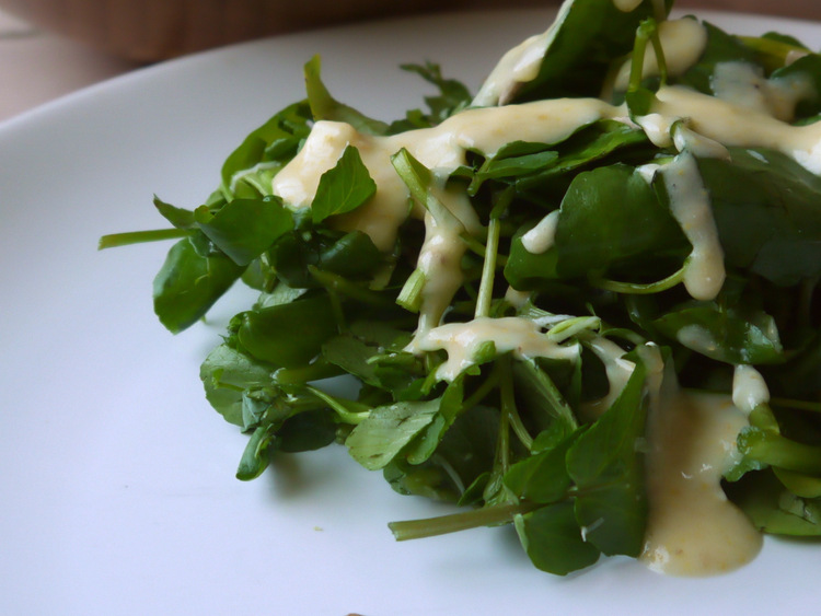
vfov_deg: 20.5
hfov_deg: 27.0
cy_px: 308
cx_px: 410
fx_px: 1708
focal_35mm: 72
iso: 160
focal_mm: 18
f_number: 4.1
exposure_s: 1/80
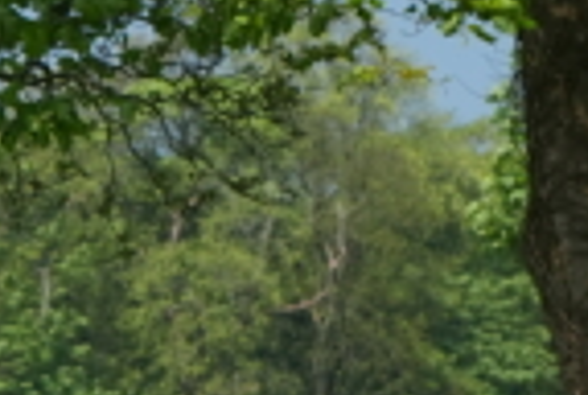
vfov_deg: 2.2
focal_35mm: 628
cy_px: 1169
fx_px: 10279
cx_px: -345
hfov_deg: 3.3
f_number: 11
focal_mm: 100
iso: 800
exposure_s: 1/500
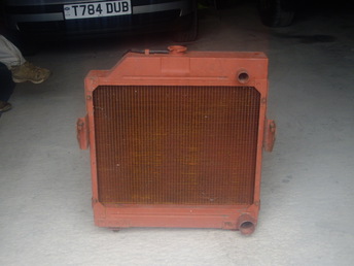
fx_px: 562
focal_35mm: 55
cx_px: 177
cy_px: 133
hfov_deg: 34.9
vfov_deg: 26.6
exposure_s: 1/100
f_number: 3.3
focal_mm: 9
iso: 100
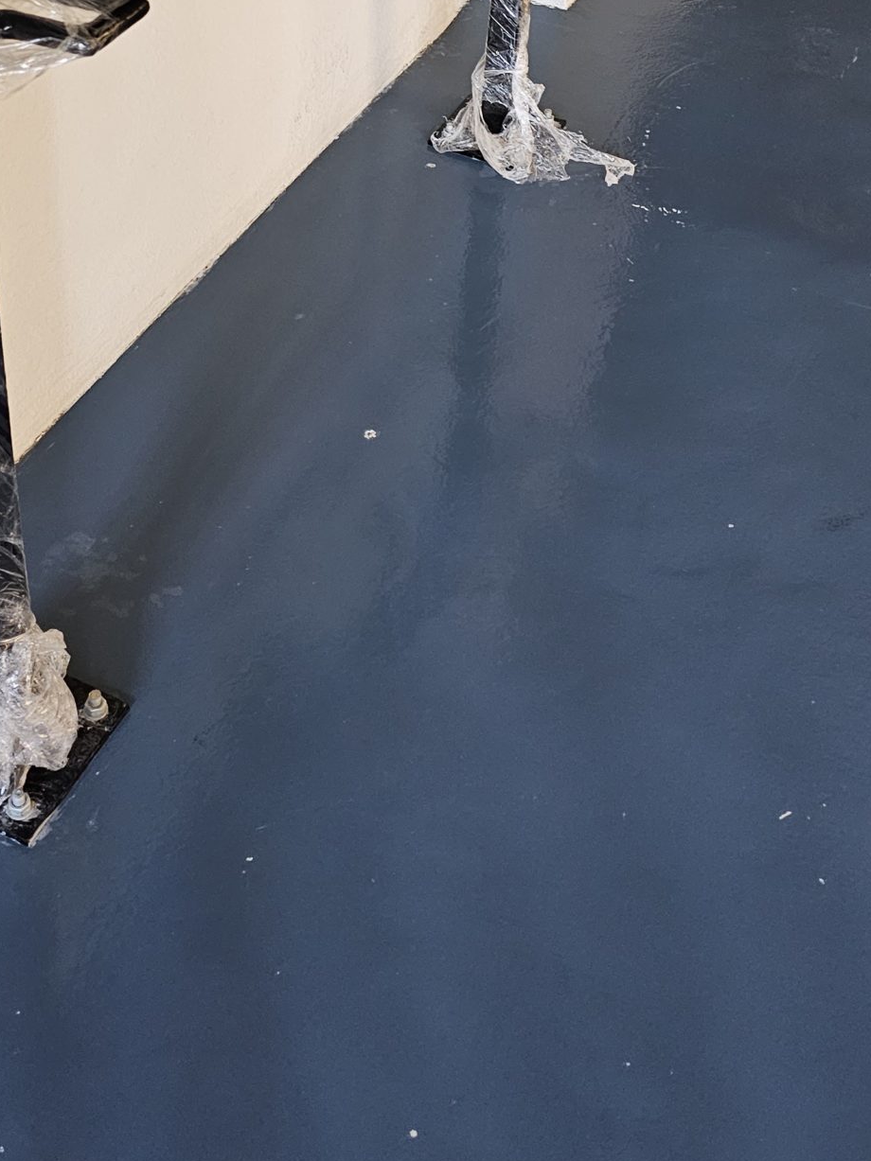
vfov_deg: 37.1
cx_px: 343
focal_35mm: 48
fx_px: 1611
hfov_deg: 30.2
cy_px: 114
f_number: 1.7
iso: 640
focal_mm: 6.3
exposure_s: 1/100
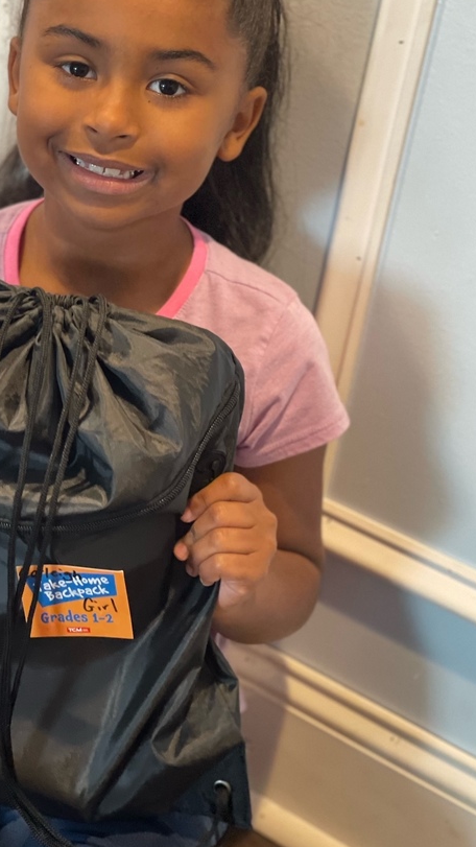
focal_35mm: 86
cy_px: 359
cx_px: 103
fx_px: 1930
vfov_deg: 24.7
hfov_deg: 14.0
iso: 400
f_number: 2.2
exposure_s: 1/15
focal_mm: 7.5
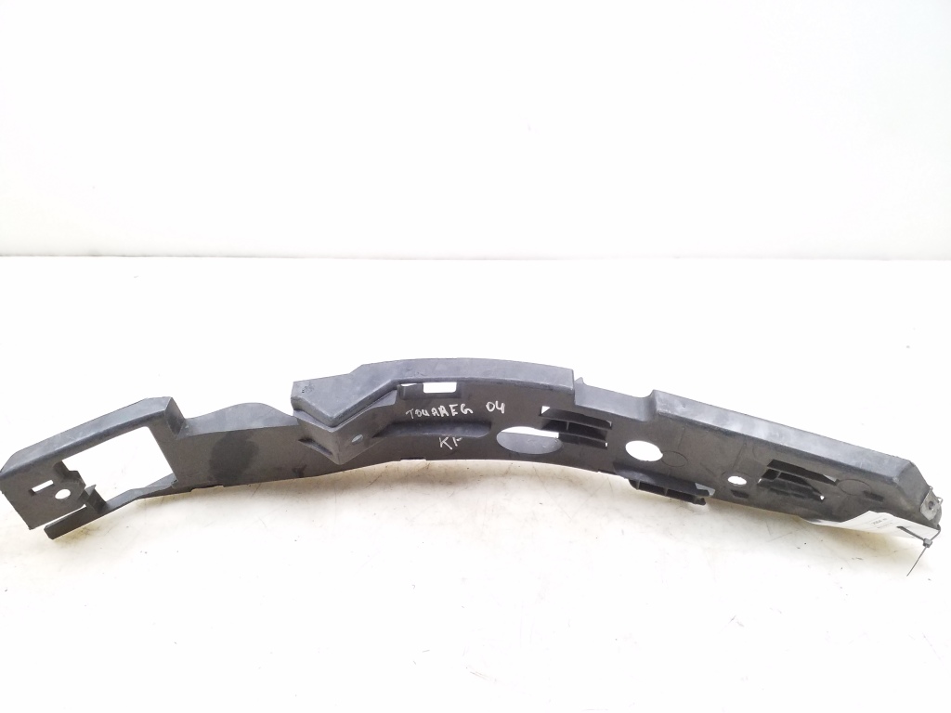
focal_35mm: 27
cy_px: 356
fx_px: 742
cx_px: 476
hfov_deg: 65.3
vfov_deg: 51.4
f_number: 1.9
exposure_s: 1/33
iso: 200
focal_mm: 3.6
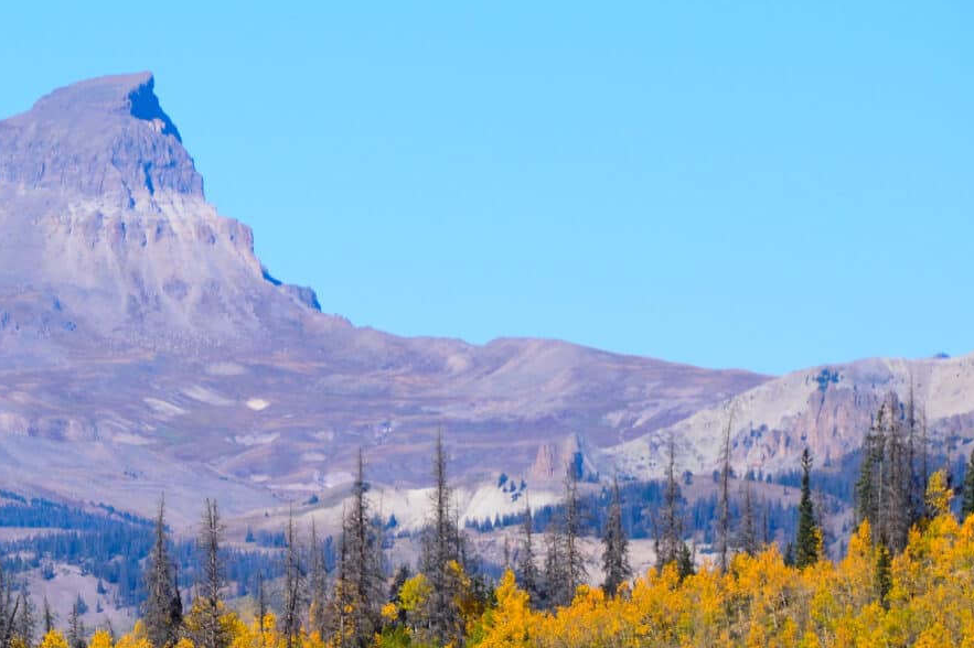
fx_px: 16474
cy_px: 413
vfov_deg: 2.3
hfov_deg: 3.4
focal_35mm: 609
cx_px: 7
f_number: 11
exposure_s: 1/500
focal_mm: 175
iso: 220
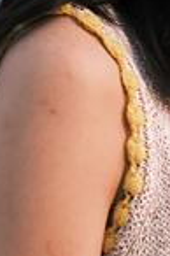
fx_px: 2023
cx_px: 227
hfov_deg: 4.8
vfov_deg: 7.1
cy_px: 384
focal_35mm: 285
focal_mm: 55
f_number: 4
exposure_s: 1/200
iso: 200
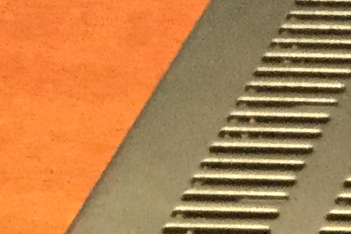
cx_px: 1326
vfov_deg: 5.3
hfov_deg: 6.7
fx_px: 2438
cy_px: 624
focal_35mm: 250
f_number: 2.4
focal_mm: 3.3
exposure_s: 1/17
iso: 200
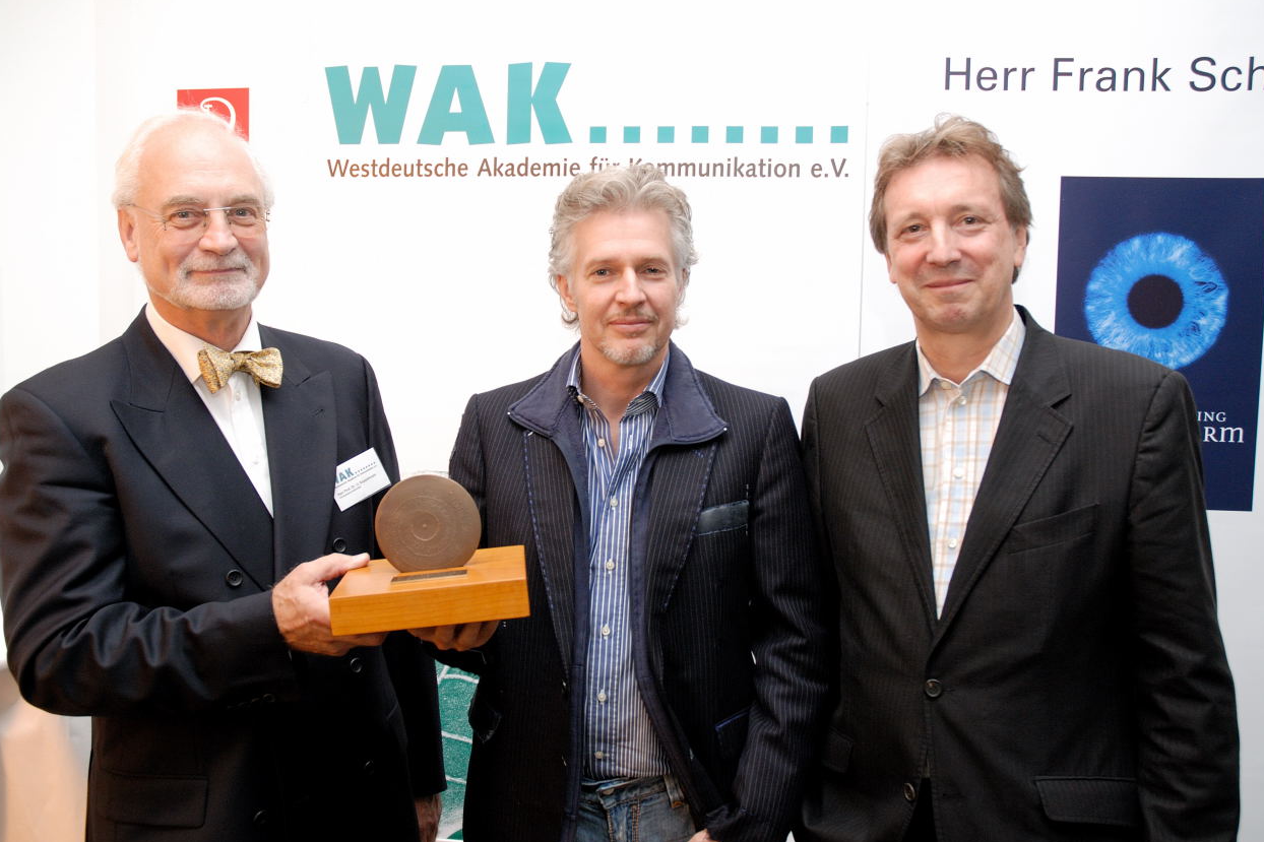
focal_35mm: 34
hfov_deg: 55.8
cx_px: 626
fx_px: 1194
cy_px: 413
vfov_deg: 38.9
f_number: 4.5
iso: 500
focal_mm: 22
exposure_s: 1/80
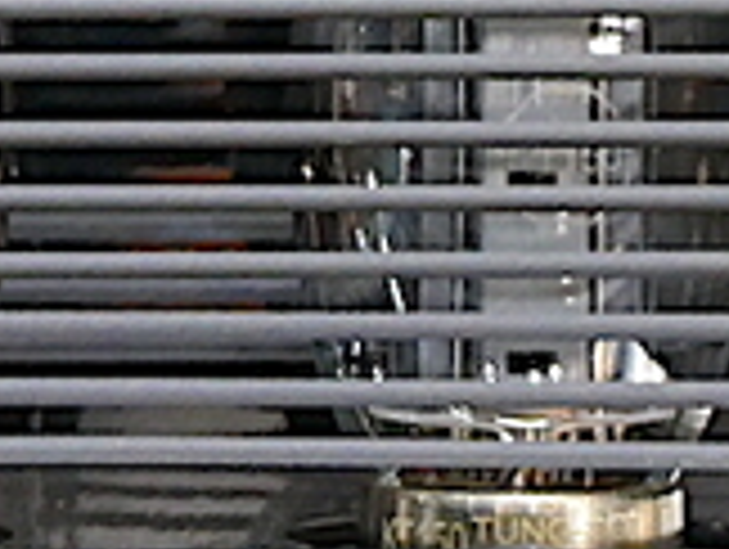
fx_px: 13224
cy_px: 292
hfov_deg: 3.1
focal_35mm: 627
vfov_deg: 2.4
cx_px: -626
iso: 200
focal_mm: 19
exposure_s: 1/10
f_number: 5.1
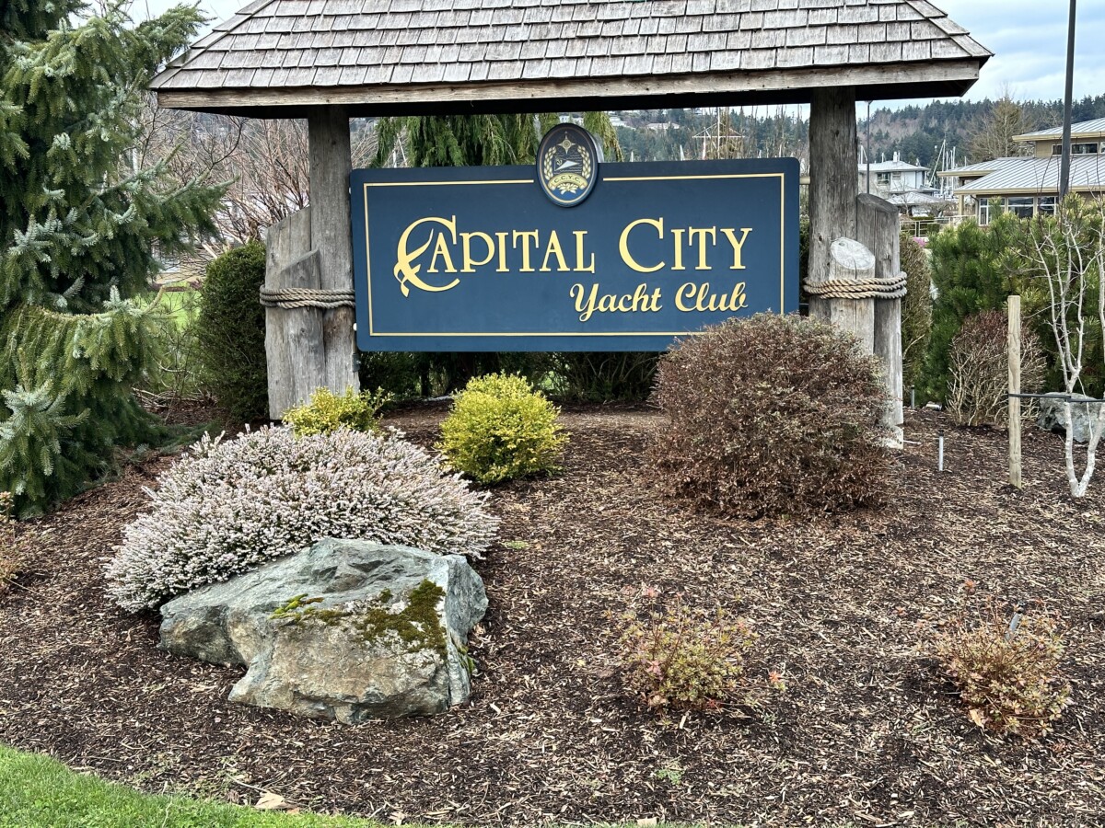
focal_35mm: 48
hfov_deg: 39.7
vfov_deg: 30.3
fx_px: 1532
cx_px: 552
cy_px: 414
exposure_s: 1/513
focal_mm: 6.86
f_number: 1.78
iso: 64
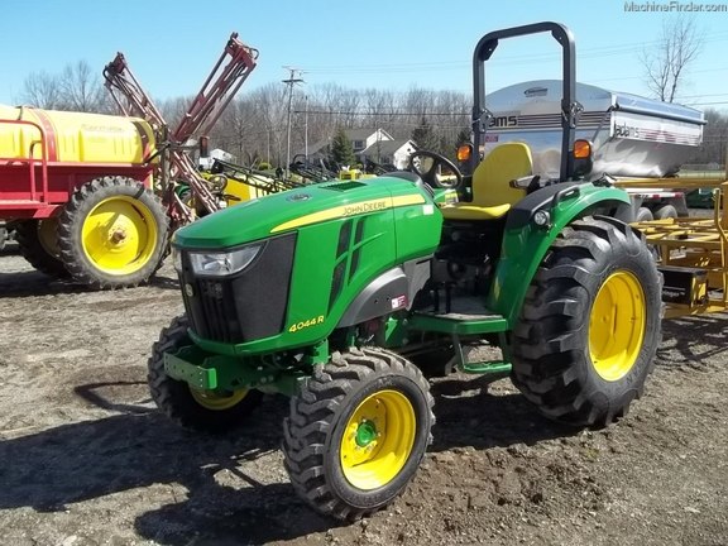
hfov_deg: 56.8
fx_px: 673
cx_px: 364
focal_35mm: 32
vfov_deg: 44.2
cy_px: 273
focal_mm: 5.7
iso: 64
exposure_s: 1/80
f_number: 8.8
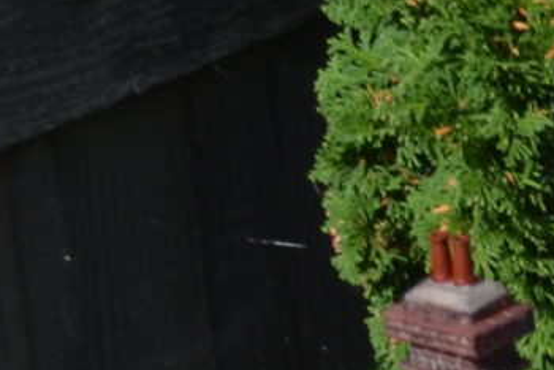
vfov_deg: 4.8
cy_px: 257
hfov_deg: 6.4
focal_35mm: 285
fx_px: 4389
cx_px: 1836
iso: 100
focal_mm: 26
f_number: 6.3
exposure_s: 1/160
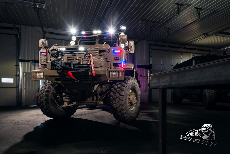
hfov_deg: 76.1
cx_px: 115
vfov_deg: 55.1
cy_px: 77
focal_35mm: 23
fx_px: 147
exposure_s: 1/4
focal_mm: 23
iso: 64
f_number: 10
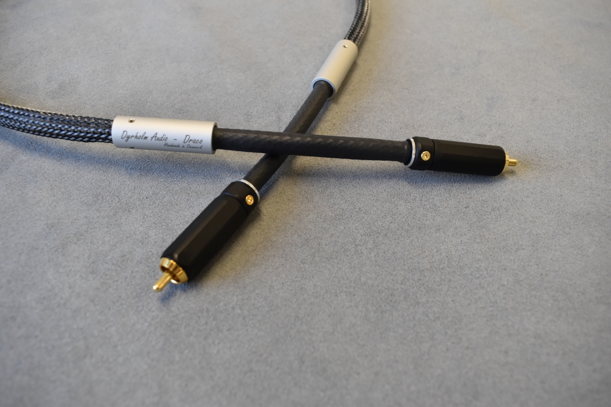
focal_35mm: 27
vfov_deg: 47.9
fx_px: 458
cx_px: 306
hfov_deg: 67.4
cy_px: 204
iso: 800
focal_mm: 18
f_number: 5.6
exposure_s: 1/60
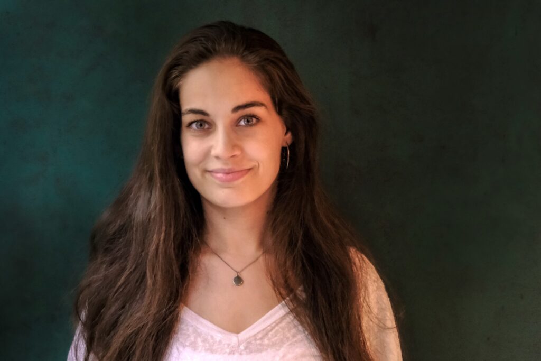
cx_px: 270
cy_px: 180
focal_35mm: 56
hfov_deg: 35.6
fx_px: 842
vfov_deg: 24.2
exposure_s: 1/100
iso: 4000
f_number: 4.5
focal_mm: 37.4
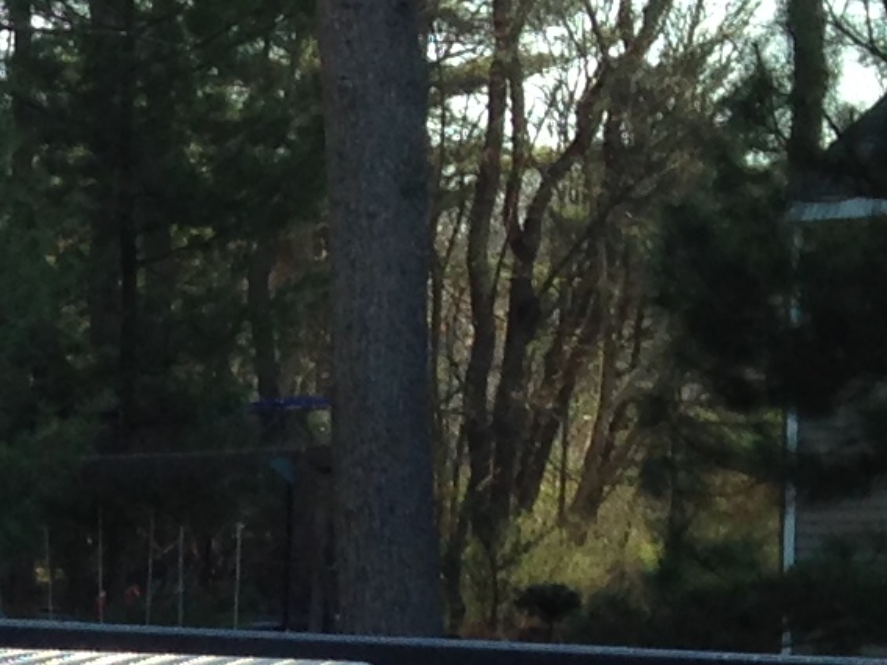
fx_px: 4868
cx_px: -1014
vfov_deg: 7.7
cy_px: 864
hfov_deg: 9.6
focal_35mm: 190
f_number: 2.4
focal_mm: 4.12
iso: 50
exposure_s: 1/379
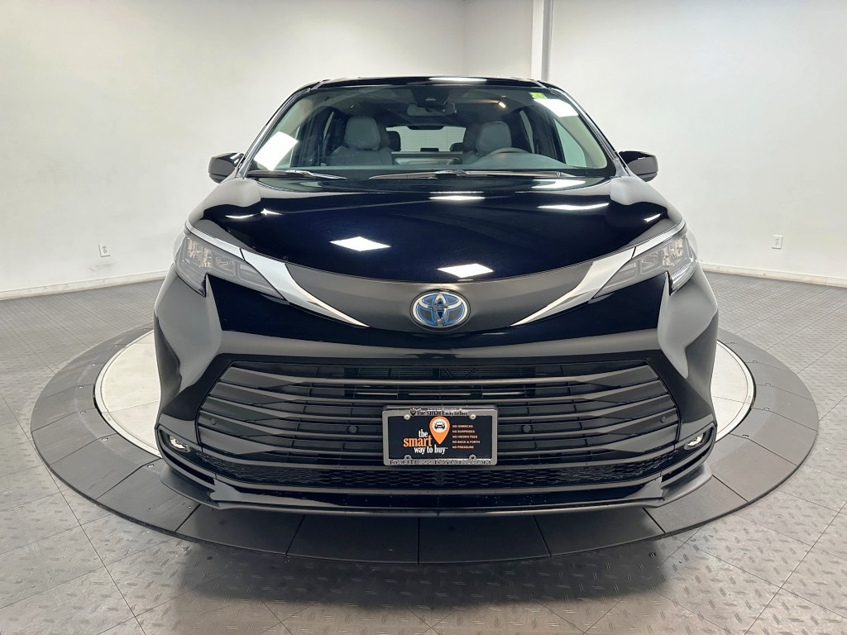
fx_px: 587
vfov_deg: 56.8
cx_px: 424
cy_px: 318
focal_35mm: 24
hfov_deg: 71.6
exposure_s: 1/60
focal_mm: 6.86
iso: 500
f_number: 1.78
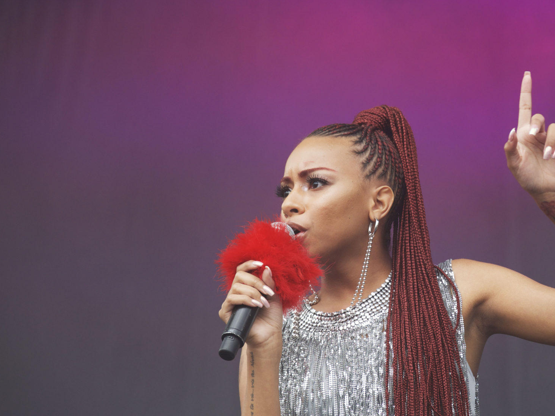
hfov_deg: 9.6
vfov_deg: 7.2
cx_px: 357
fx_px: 3286
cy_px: 248
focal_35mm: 205
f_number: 5.6
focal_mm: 102
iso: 320
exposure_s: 1/500
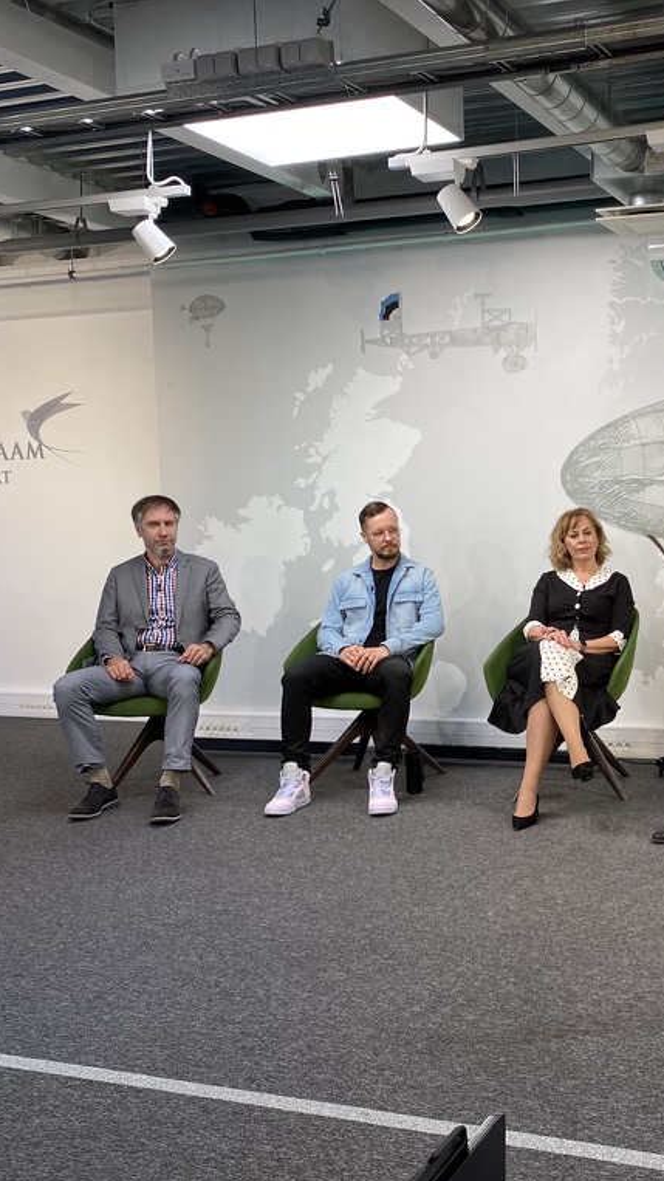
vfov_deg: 52.8
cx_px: 613
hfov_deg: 29.7
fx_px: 1190
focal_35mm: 38
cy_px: 593
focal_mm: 4.25
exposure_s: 1/137
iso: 32
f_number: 1.8
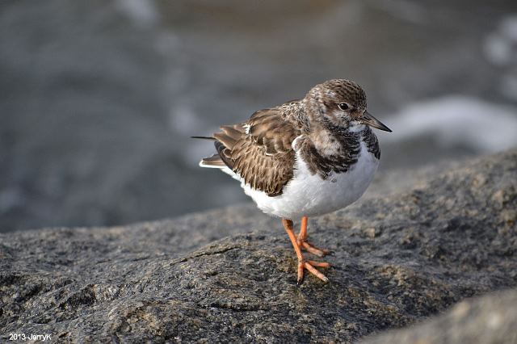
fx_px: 6459
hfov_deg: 4.6
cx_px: 258
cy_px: 172
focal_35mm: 450
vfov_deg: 3.1
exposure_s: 1/1000
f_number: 5.6
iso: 400
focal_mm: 300
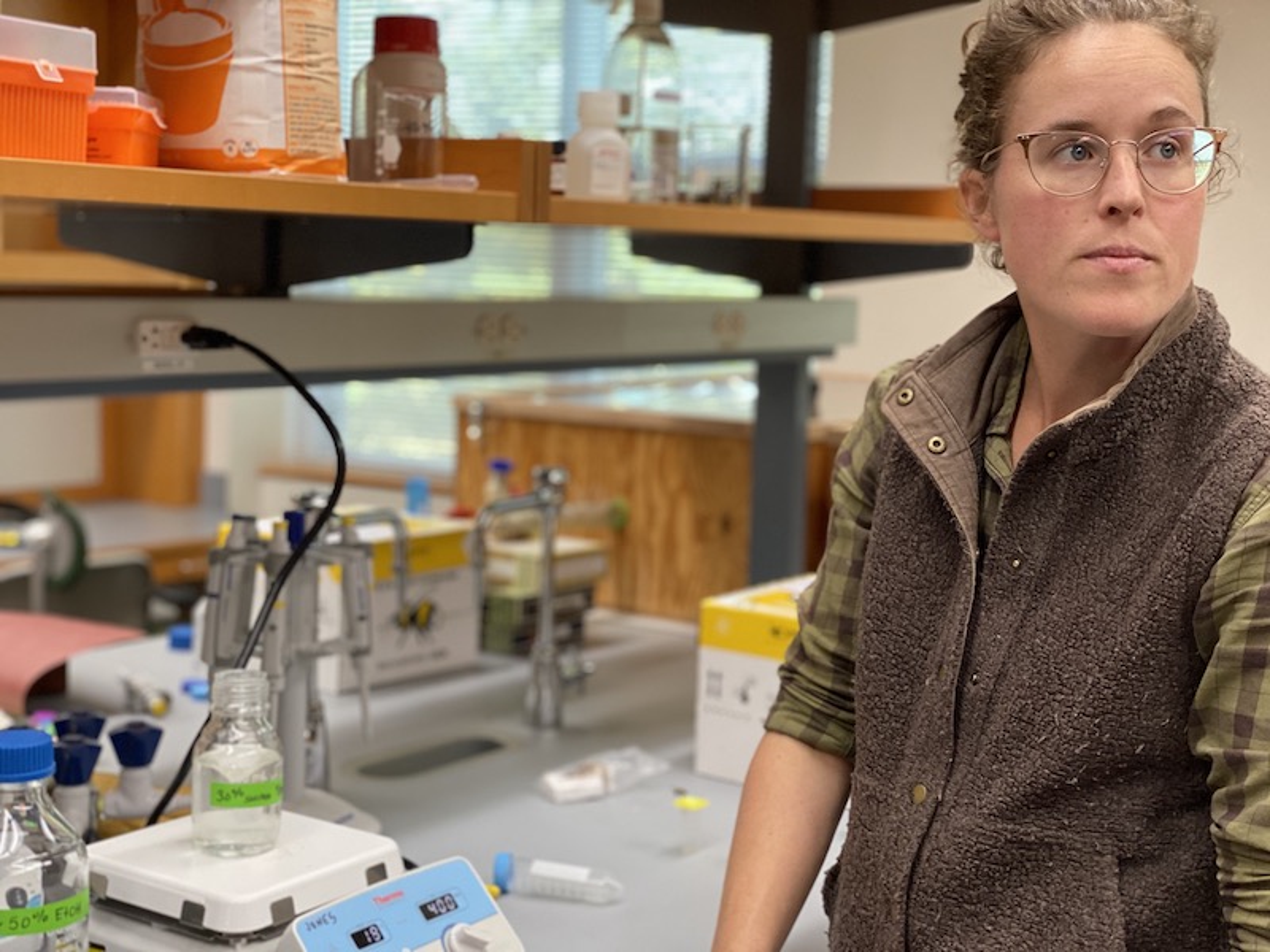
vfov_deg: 28.0
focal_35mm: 52
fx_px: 1908
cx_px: 635
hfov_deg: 36.8
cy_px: 476
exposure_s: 1/60
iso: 160
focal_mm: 6
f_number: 2
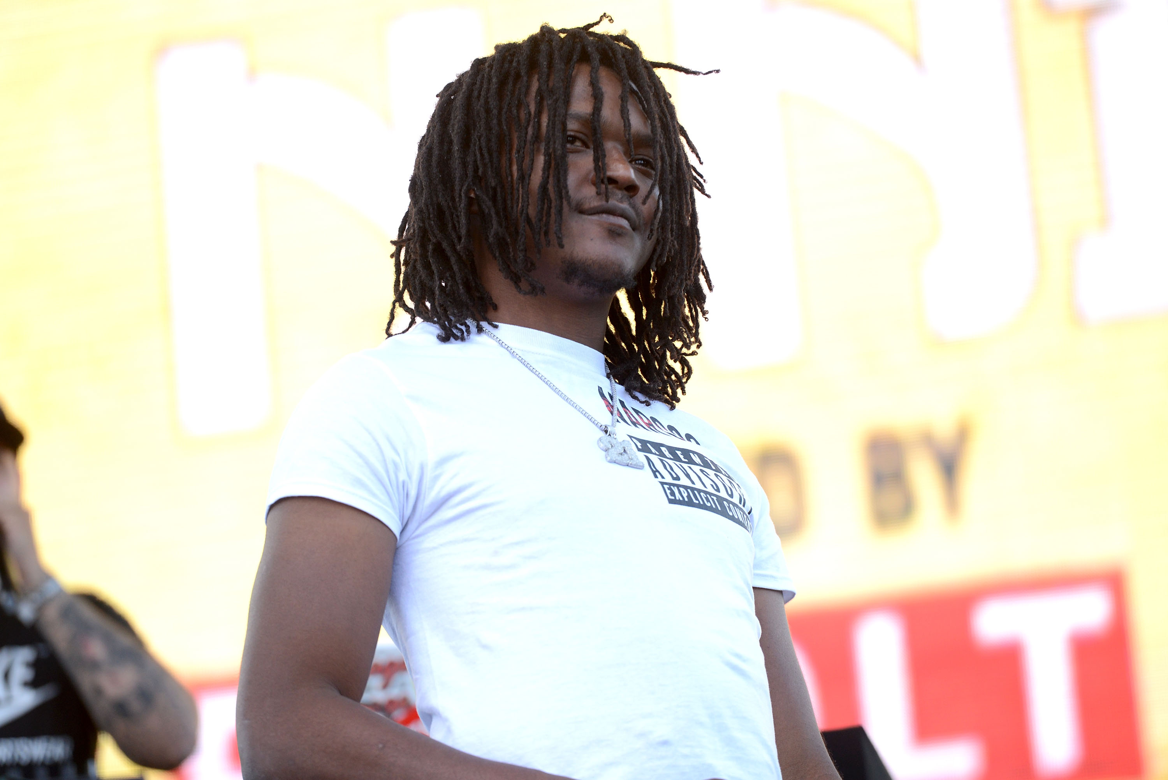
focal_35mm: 200
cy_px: 390
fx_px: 6491
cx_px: 584
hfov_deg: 10.3
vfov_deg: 6.9
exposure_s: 1/1250
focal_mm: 200
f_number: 5
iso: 800
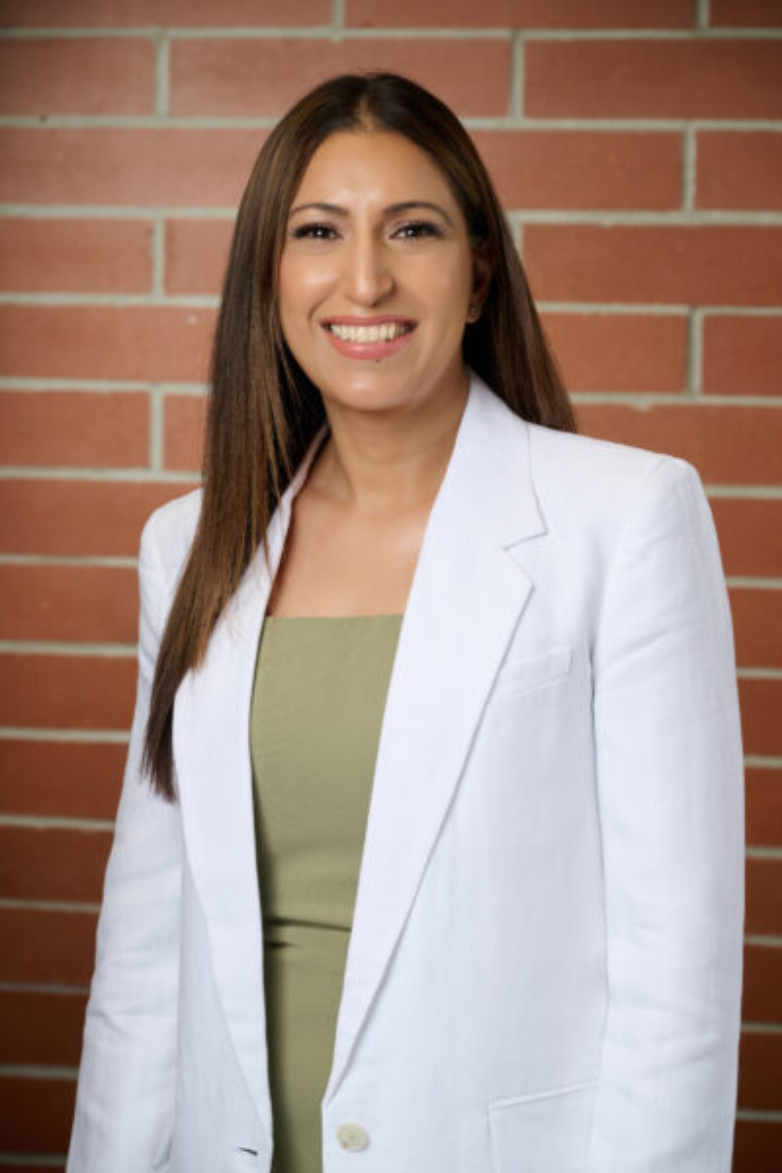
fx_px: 3584
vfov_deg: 18.6
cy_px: 586
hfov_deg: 12.5
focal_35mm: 110
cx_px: 391
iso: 250
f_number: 7.1
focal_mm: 110
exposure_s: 1/125
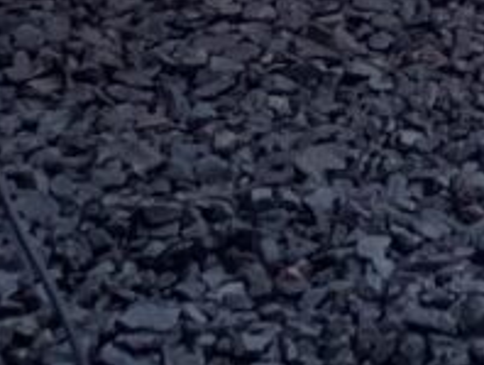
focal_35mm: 289
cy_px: -456
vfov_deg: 5.0
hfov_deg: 6.8
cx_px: 721
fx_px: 4046
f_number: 1.8
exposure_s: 1/192
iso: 25
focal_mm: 3.99
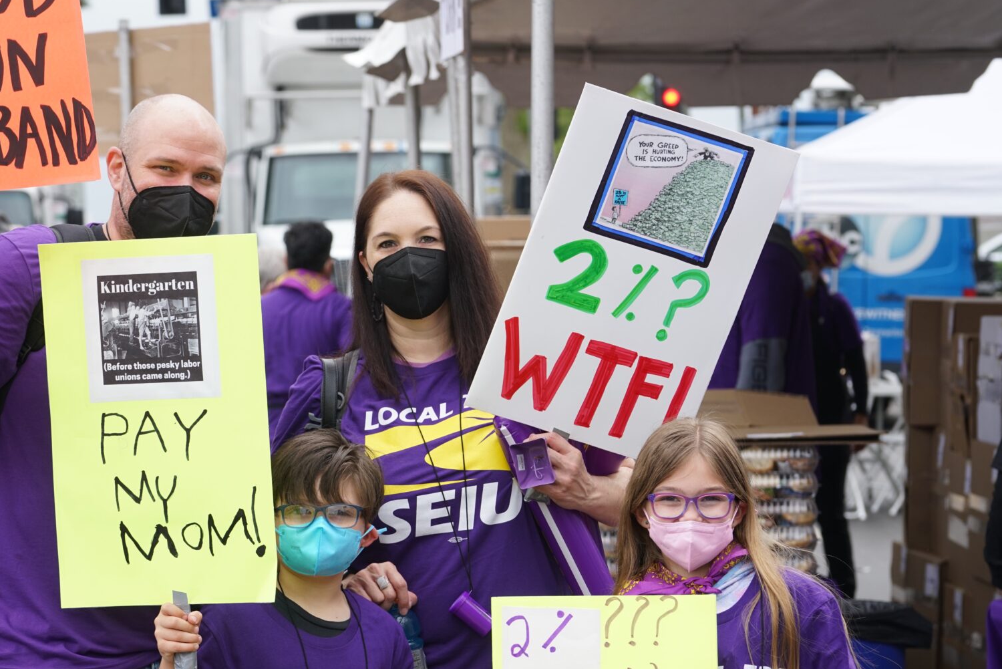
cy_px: 400
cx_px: 331
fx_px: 4788
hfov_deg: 11.9
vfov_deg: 8.0
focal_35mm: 172
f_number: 8
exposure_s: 1/160
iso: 250
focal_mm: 126
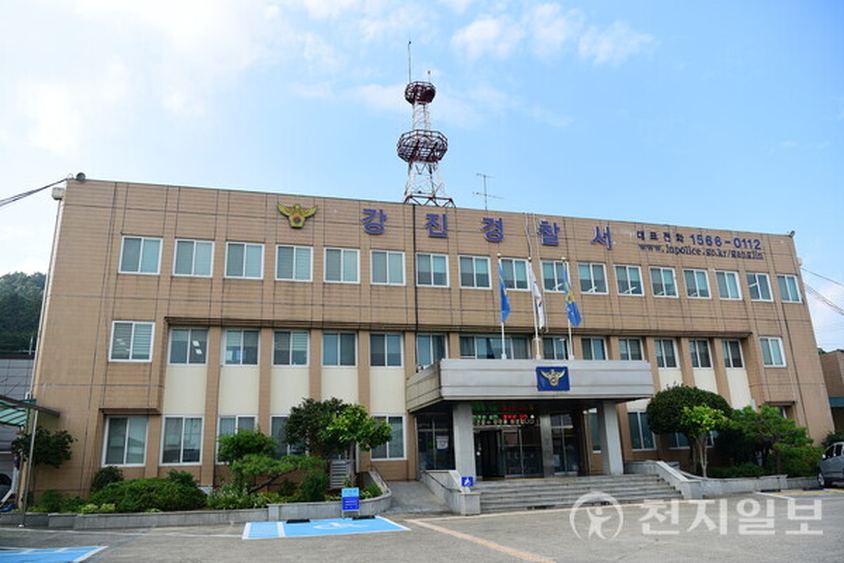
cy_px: 282
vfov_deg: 47.9
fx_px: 633
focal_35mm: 27
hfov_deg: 67.4
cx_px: 422
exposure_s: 1/500
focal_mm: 27
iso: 100
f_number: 4.5
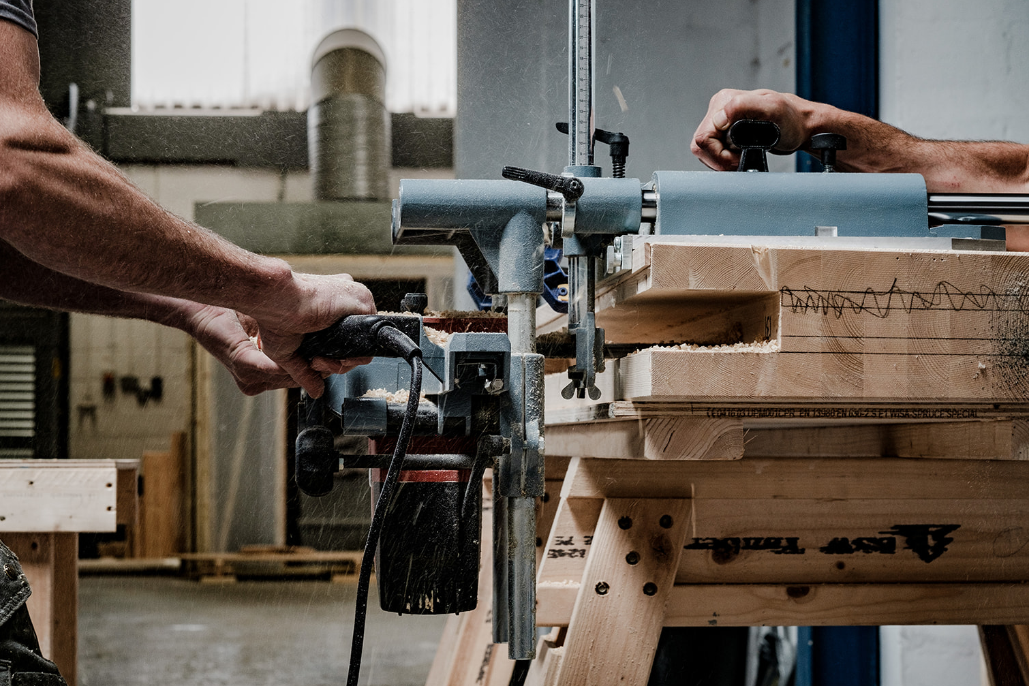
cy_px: 361
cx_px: 524
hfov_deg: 22.9
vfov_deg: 15.4
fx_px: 2544
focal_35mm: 89
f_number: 8
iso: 400
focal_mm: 56
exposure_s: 1/30
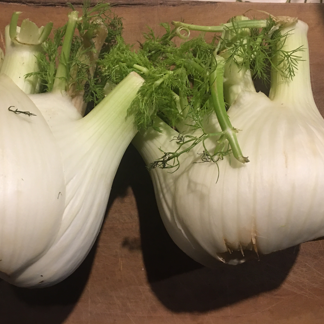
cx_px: 127
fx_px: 371
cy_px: 160
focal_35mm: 35
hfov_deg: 46.9
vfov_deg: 47.2
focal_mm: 4.15
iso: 100
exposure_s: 1/8
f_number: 2.2
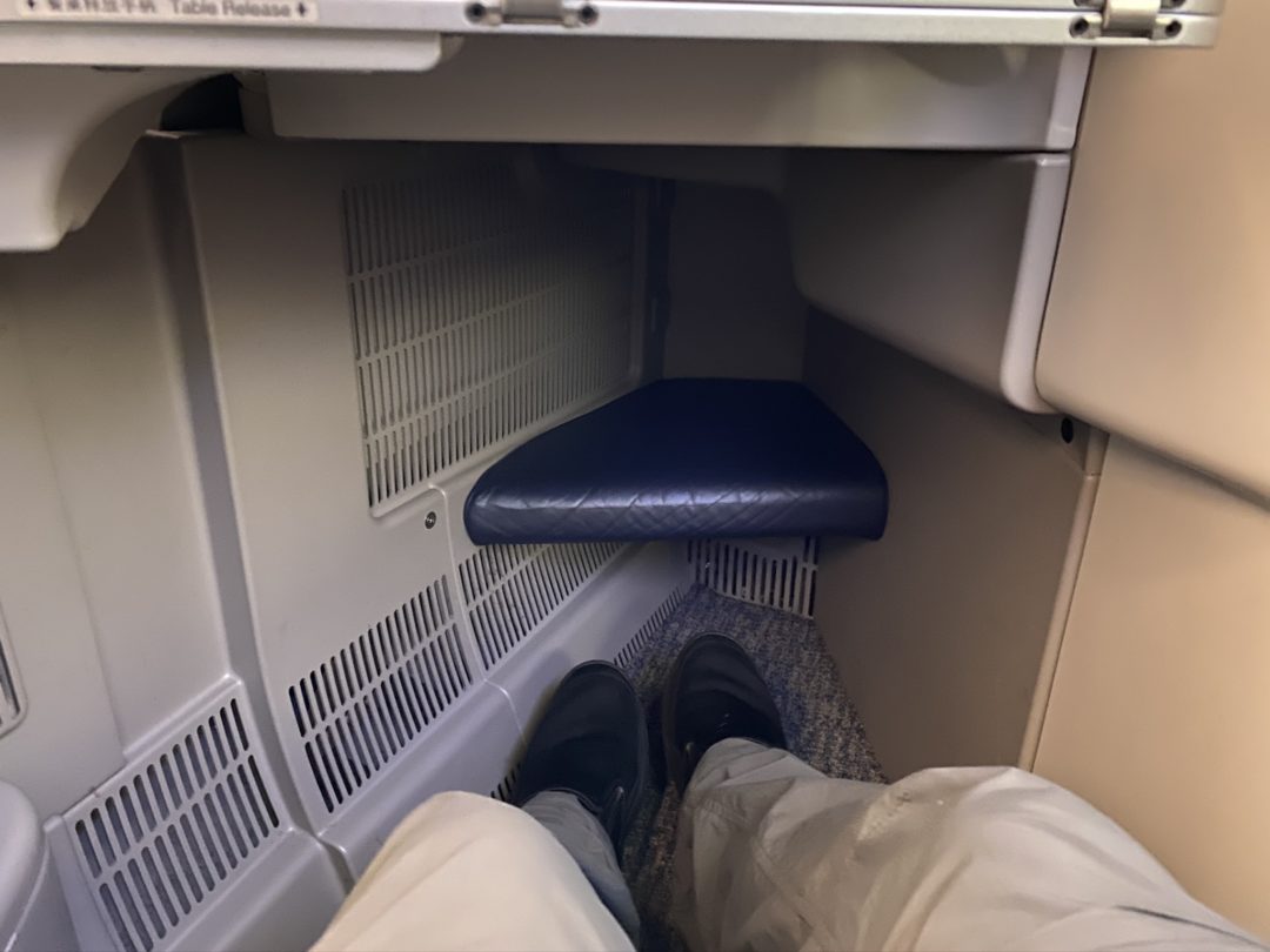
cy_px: 476
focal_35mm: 26
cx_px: 635
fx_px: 954
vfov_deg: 53.1
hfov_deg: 67.3
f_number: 1.8
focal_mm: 4.25
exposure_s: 1/15
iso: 1000
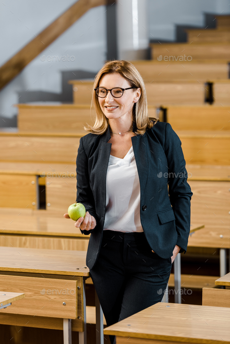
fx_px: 1168
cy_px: 172
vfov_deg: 16.8
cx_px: 115
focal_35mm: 122
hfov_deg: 11.2
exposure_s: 1/200
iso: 125
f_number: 3.5
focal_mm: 122
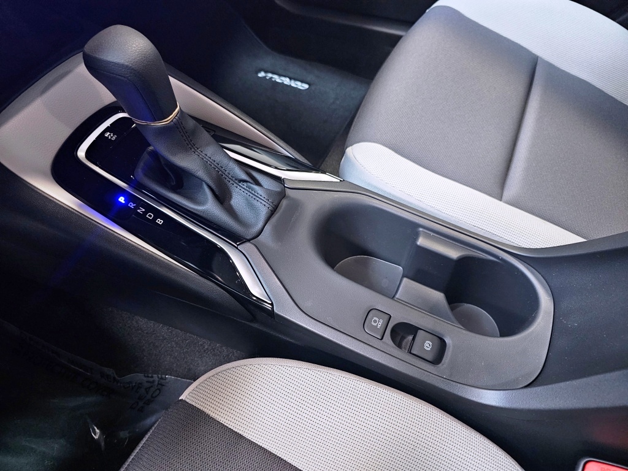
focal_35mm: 23
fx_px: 417
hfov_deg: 73.9
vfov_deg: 58.9
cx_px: 314
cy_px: 236
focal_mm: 6.3
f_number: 1.7
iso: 800
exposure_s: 1/24
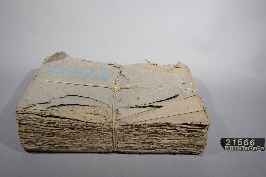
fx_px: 321
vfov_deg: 30.8
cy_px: 88
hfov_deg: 45.0
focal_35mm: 44
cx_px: 133
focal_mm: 29
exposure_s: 1/15
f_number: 10
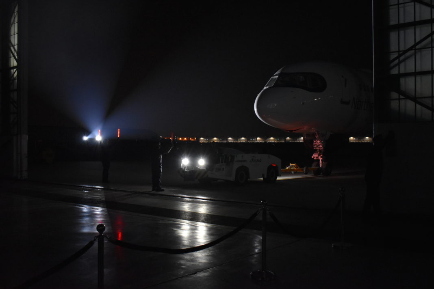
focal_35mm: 38
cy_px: 144
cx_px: 217
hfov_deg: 51.3
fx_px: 452
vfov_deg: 35.5
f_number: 4
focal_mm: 25
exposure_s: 1/125
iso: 2800
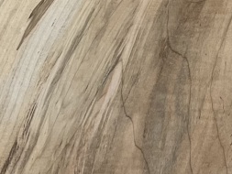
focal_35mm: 154
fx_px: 1033
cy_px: -86
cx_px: 438
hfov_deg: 11.7
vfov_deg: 9.4
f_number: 1.5
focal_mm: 5.7
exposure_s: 1/120
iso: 125
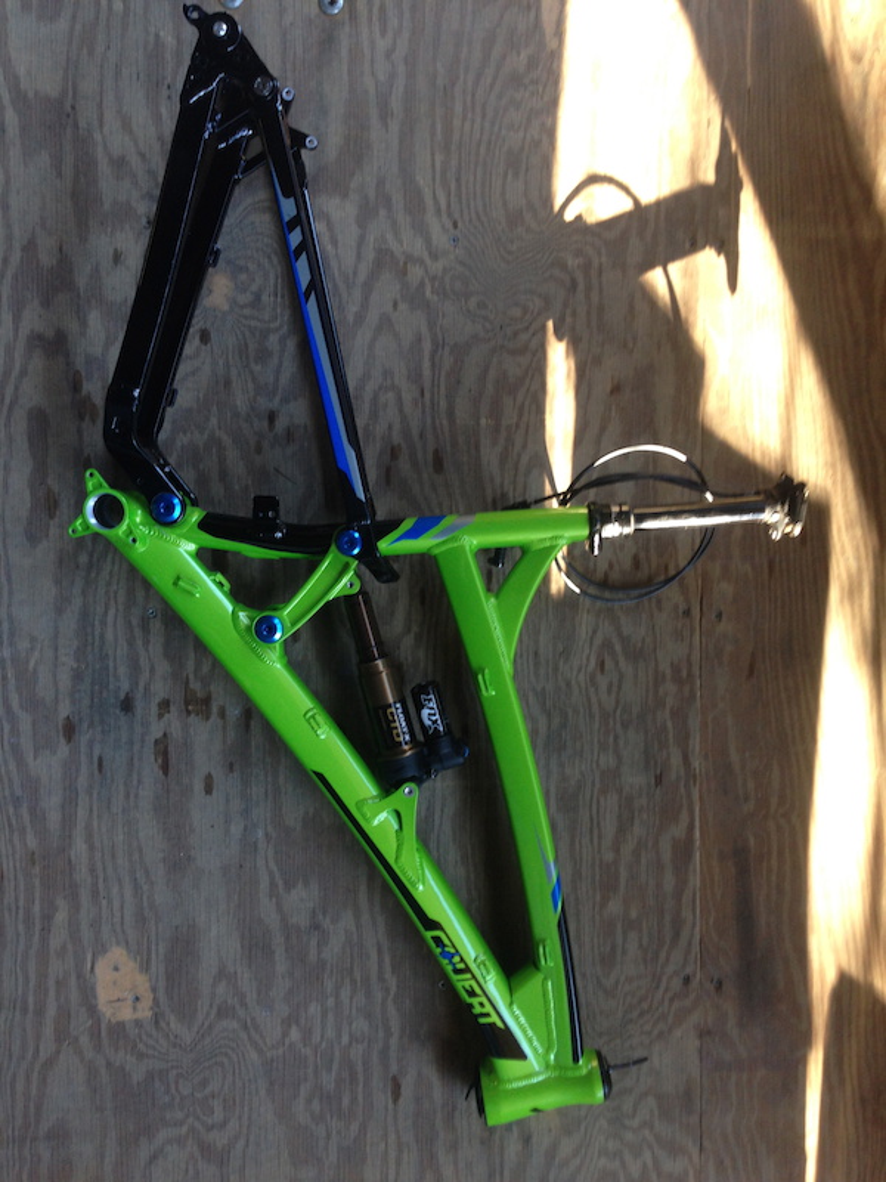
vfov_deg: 55.4
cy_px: 591
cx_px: 443
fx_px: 1126
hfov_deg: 42.9
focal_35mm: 33
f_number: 2.4
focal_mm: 4.12
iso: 80
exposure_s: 1/20
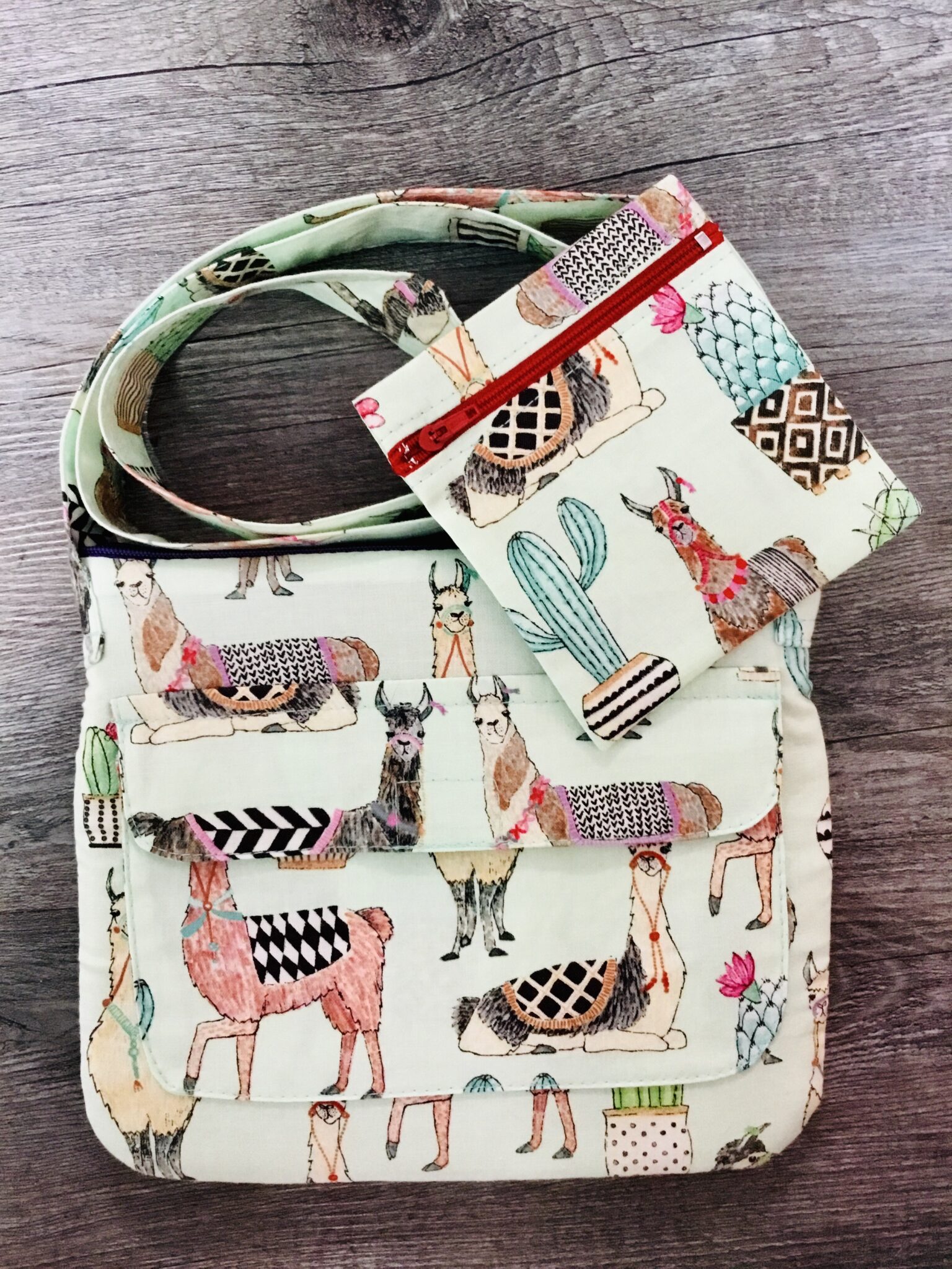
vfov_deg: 58.4
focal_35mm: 31
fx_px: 1137
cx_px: 476
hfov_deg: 45.4
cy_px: 634
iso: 200
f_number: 2.4
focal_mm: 3.3
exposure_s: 1/17
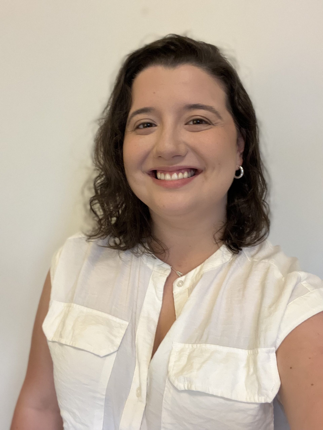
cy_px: 215
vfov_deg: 60.0
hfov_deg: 46.8
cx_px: 162
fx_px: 373
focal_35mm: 30
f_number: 2.2
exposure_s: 1/40
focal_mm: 2.71
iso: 320
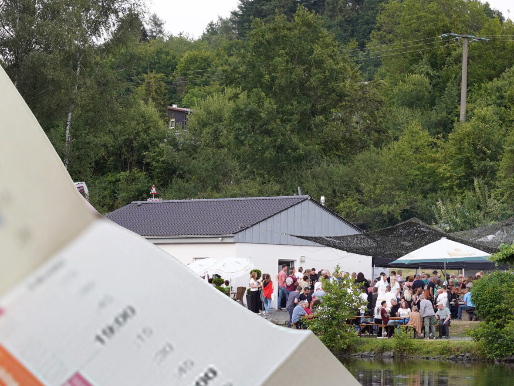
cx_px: 328
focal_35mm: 146
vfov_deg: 10.1
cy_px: 318
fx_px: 2168
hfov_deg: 13.5
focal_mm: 70
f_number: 4.5
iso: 400
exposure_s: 1/160
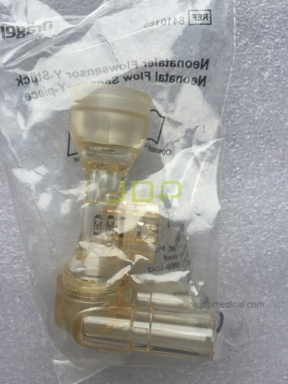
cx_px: 144
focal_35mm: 29
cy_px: 192
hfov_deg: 48.2
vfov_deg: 61.7
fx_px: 322
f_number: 2.2
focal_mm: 4.15
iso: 32
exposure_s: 1/1068
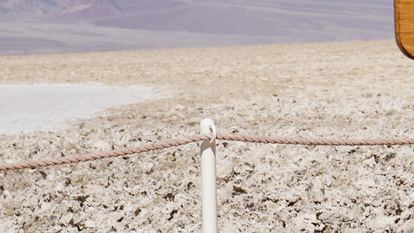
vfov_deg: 5.7
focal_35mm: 208
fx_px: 2283
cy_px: -174
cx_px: 605
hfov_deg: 10.1
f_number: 5
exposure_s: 1/500
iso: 100
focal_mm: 39
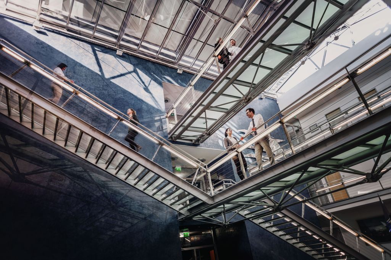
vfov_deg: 53.1
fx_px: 261
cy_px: 130
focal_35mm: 24
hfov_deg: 73.7
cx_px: 196
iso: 400
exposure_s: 1/80
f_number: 4
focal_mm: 24
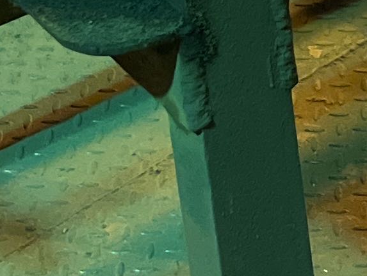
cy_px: -218
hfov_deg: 10.7
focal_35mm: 183
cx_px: 338
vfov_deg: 7.9
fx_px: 1941
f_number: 1.5
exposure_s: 1/33
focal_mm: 5.7
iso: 500
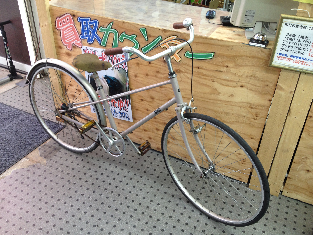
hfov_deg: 52.6
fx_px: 316
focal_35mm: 35
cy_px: 118
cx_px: 156
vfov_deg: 40.7
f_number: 2.4
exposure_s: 1/20
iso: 80
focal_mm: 4.28
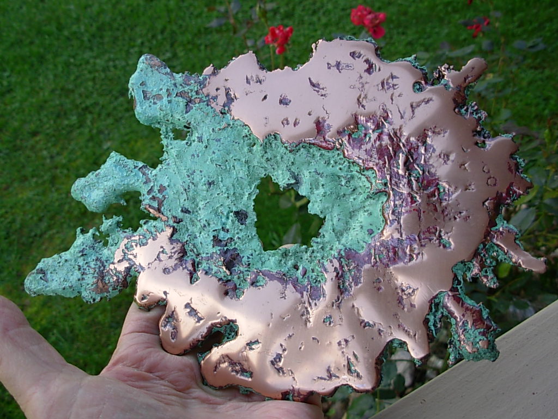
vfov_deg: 37.7
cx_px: 279
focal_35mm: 38
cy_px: 210
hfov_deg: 49.0
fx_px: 613
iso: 50
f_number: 2.9
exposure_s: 1/332
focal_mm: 6.3
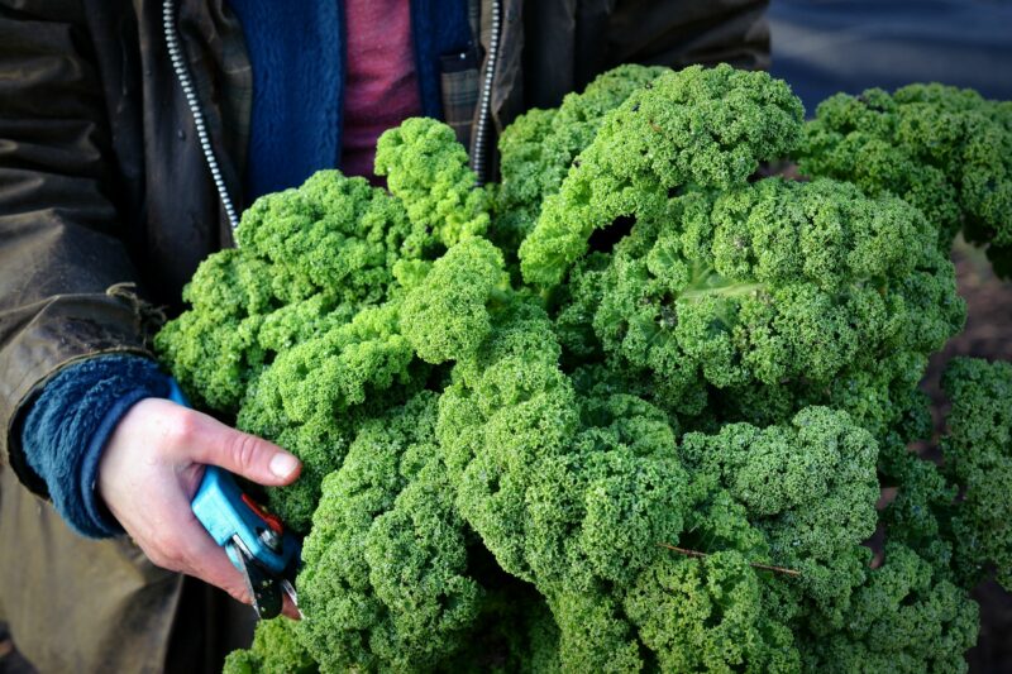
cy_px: 337
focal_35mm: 60
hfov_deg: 33.4
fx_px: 1686
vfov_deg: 22.6
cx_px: 506
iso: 250
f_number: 5.6
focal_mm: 40
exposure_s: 1/125
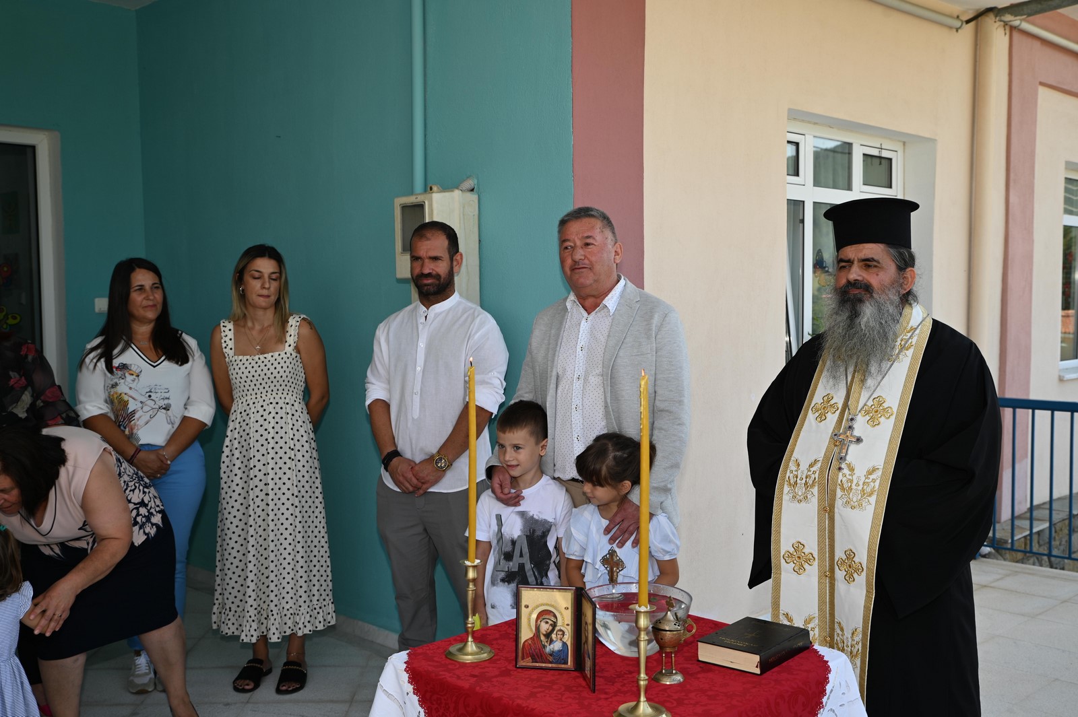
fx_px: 1137
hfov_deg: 50.7
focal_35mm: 38
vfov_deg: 35.0
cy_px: 358
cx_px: 539
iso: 110
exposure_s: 1/125
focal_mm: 38
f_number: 5.6
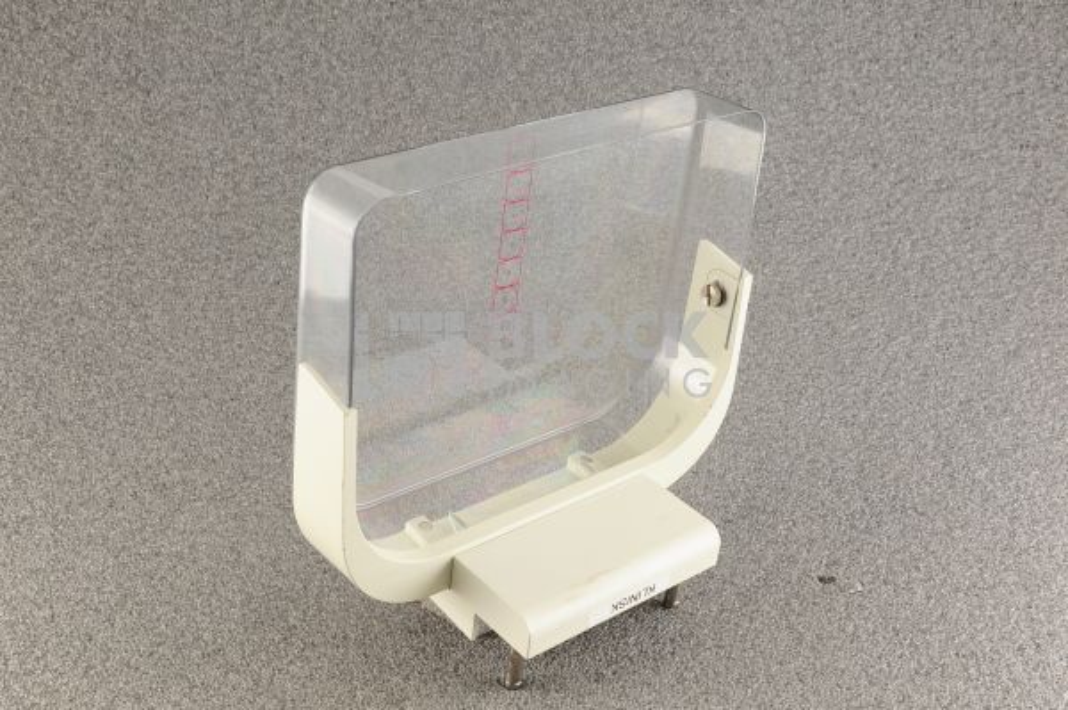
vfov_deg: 26.9
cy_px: 355
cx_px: 534
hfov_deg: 39.6
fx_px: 1482
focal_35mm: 50
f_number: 13
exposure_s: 1/160
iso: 1600
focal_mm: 50
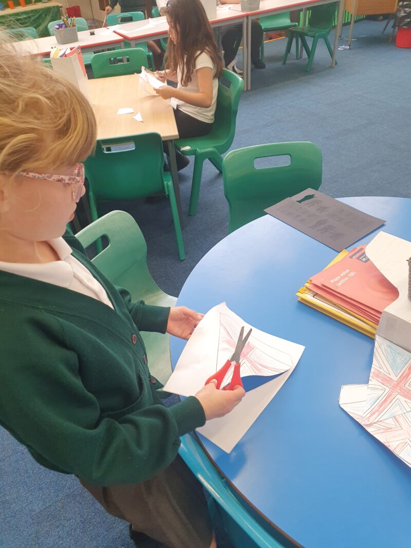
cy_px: 274
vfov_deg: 67.3
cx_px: 206
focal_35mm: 26
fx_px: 412
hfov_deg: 53.1
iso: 80
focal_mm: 4.32
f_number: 1.5
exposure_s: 1/100
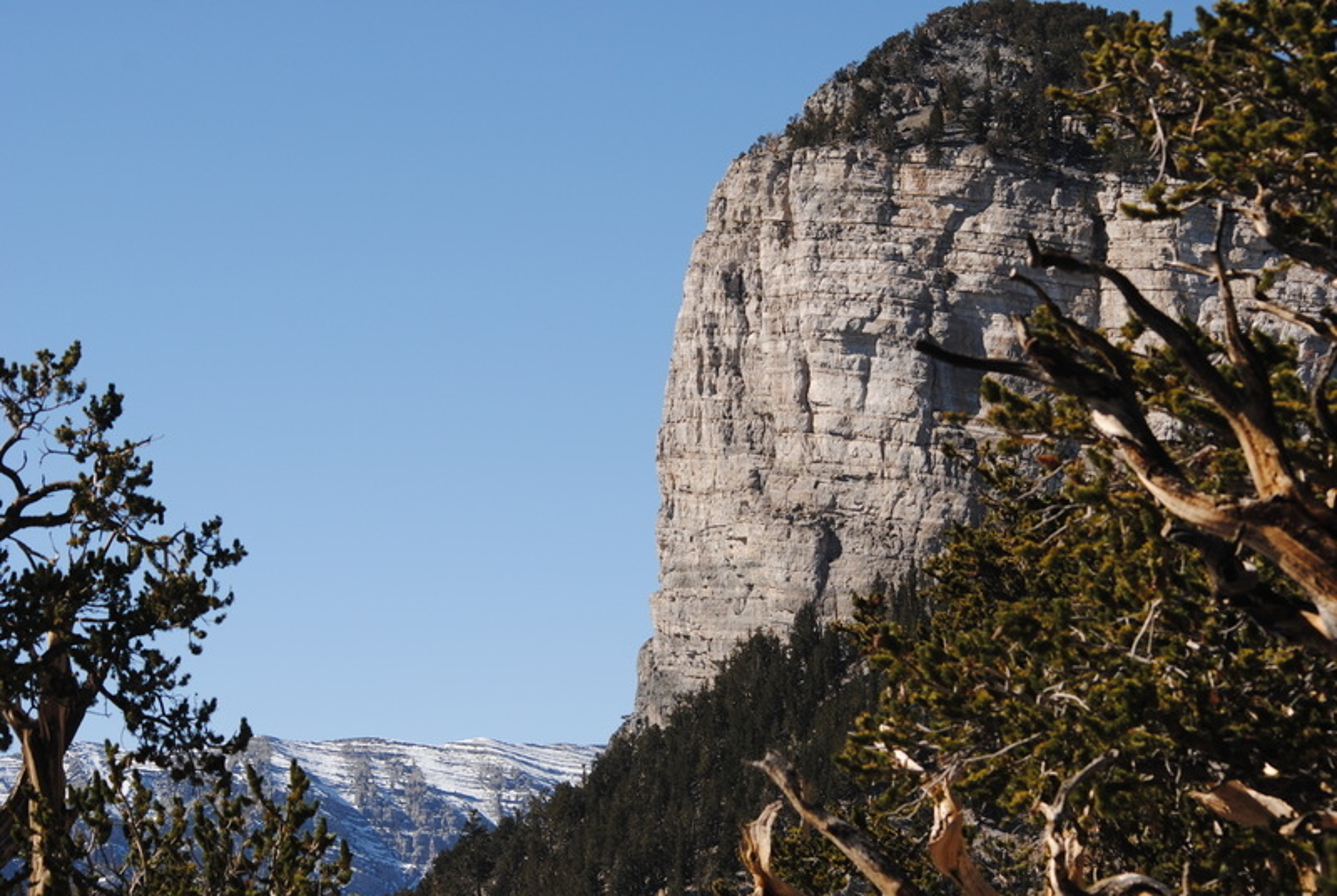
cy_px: 448
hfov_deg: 19.4
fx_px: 3905
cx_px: 668
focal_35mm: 105
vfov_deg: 13.1
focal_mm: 70
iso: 110
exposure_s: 1/500
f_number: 5.6
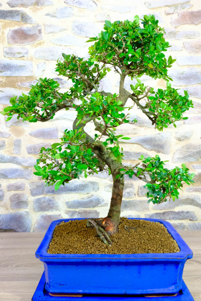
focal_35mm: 33
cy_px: 150
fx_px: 276
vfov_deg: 57.2
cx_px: 100
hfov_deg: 40.0
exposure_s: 1/30
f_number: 11
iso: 3200
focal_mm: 22.3
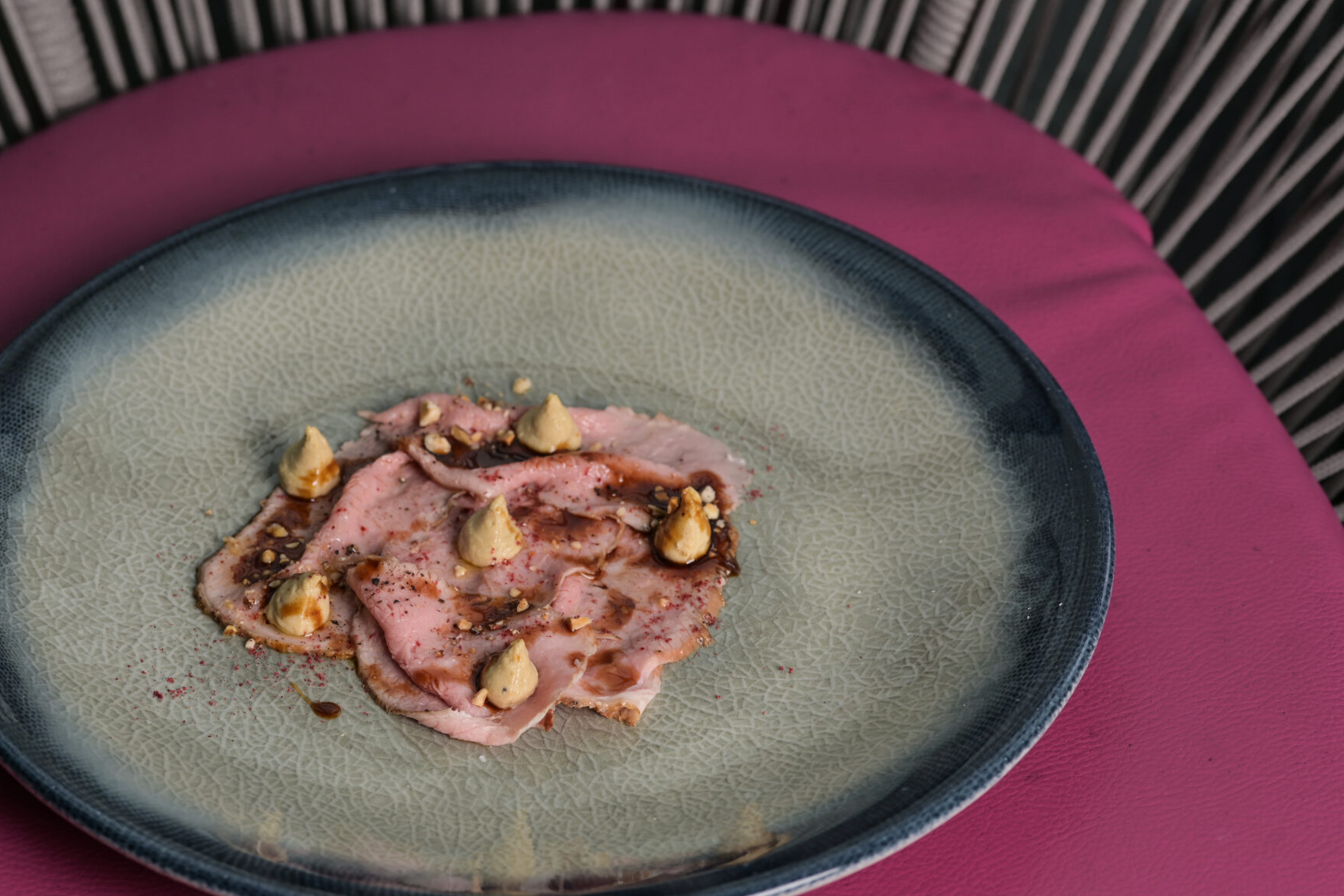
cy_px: 468
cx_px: 607
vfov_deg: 11.1
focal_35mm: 123
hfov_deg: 16.6
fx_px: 4592
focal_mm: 105
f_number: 9
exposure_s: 1/320
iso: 100
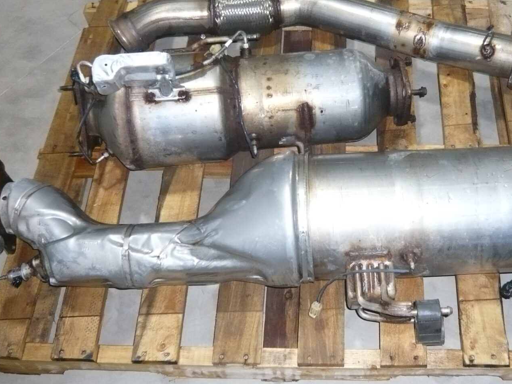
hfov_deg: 41.7
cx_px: 323
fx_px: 666
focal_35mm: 45
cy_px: 134
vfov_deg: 32.0
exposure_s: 1/30
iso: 200
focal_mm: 4.6
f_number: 2.8
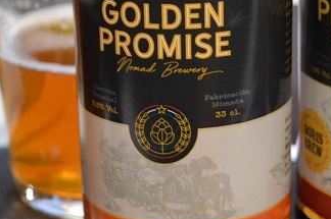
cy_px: 58
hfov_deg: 16.4
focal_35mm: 125
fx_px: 1148
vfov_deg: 10.9
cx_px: 115
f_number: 4.2
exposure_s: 1/40
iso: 3200
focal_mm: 30
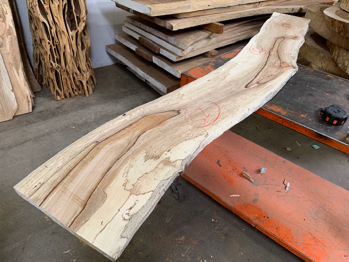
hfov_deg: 67.3
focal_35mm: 26
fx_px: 262
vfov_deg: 53.1
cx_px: 174
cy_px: 131
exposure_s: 1/60
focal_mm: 4.25
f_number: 1.8
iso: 100
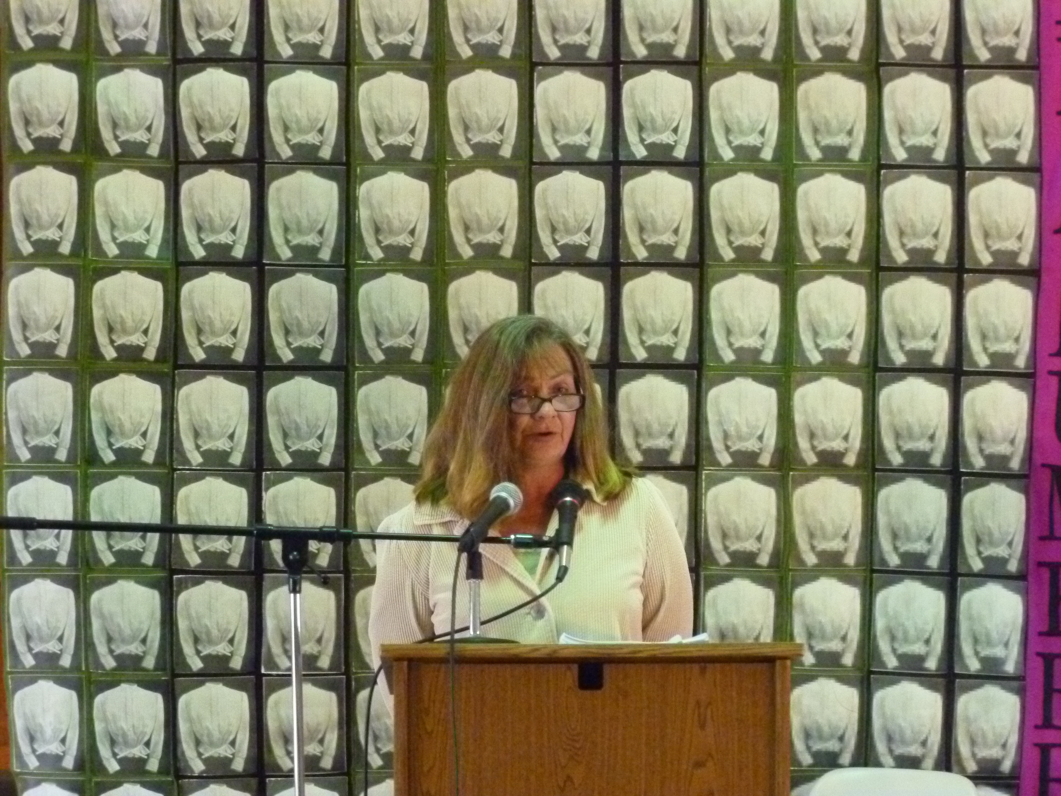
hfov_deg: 21.8
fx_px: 2759
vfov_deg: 16.4
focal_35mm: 90
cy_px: 398
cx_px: 530
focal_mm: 16.1
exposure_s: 1/15
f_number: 4.6
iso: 1250
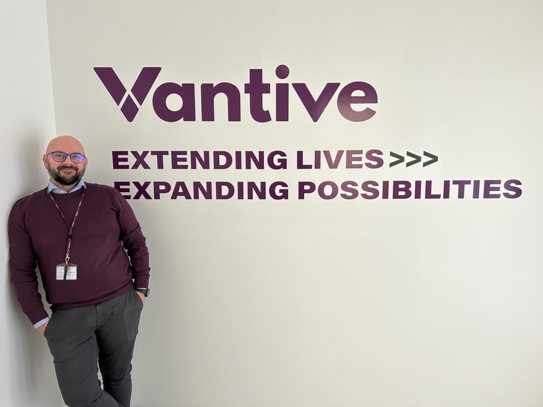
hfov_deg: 67.3
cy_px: 204
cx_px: 272
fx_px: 408
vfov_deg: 53.1
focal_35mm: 26
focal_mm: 5.7
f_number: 1.5
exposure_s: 1/50
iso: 125
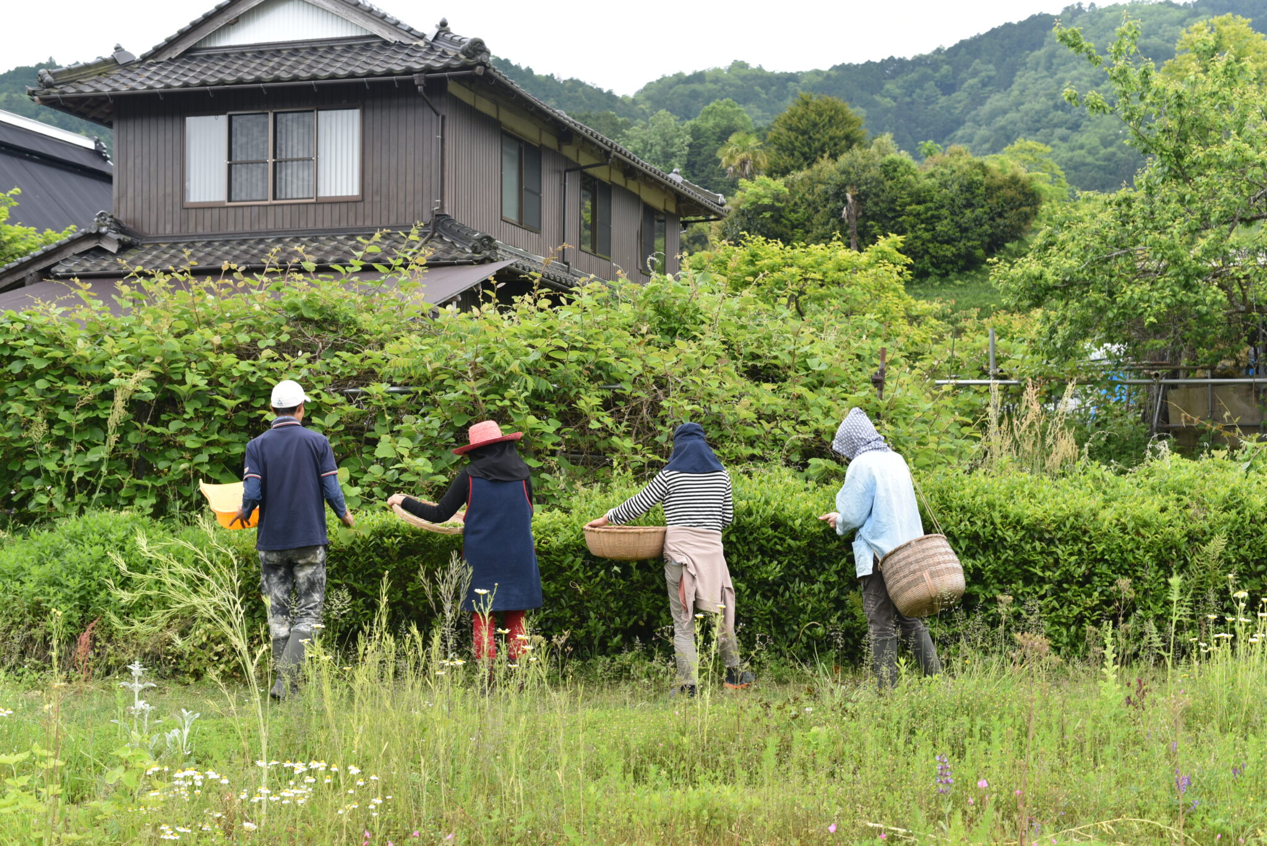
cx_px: 634
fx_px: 1760
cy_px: 423
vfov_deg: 27.0
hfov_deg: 39.6
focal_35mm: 50
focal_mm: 50
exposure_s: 1/125
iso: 400
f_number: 5.6
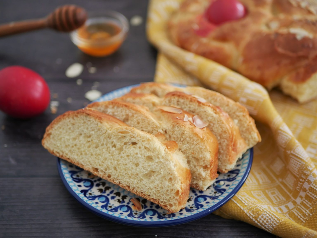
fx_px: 458
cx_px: 158
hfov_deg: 38.2
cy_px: 119
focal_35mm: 50
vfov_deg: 29.1
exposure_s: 1/60
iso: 640
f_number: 1.7
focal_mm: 25
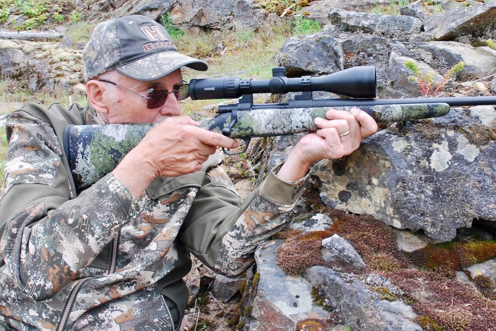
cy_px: 166
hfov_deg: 67.4
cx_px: 248
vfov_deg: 47.9
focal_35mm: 27
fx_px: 372
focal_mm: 18
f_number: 7.1
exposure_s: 1/60
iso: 200
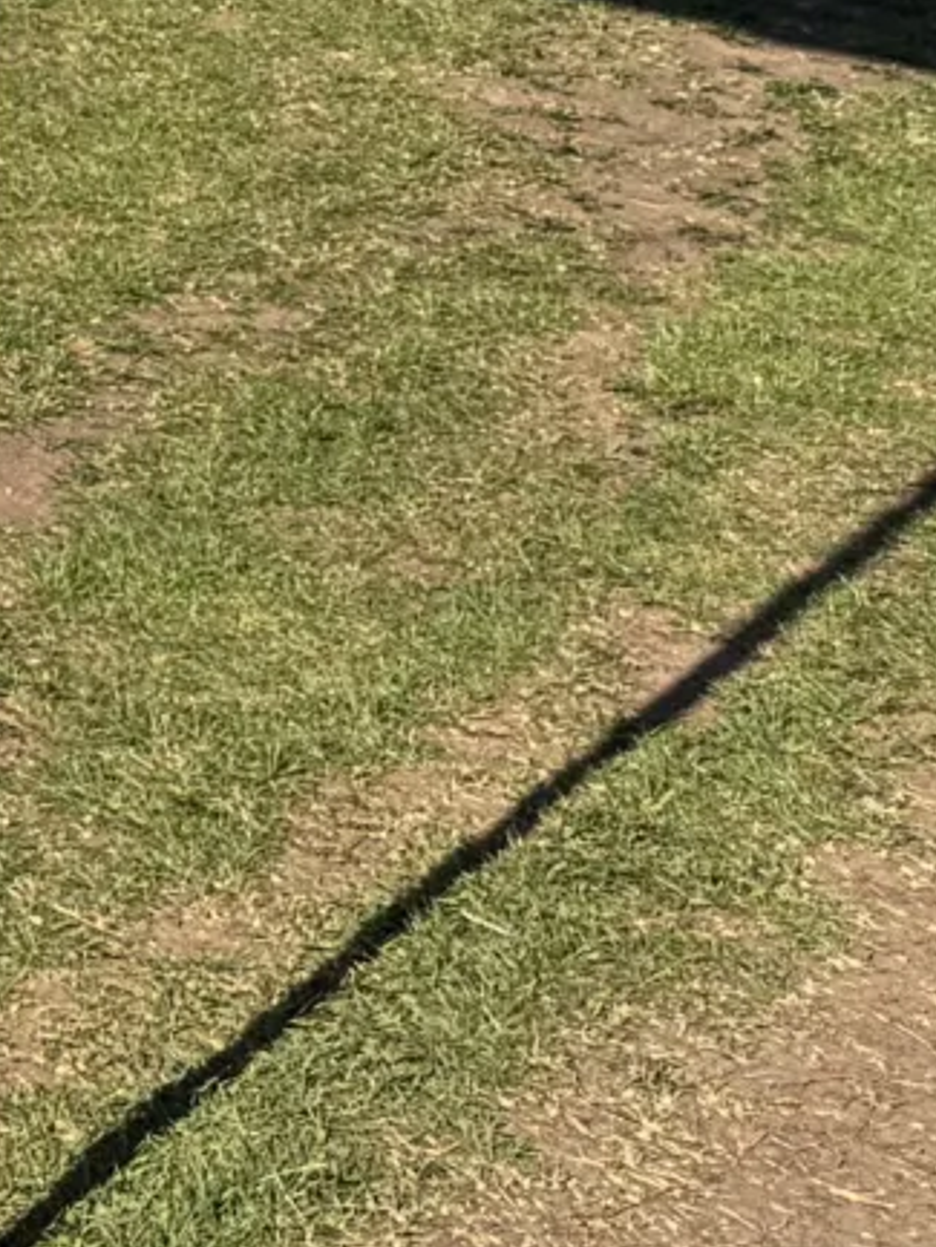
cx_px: -1944
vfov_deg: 12.6
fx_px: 5117
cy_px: -1017
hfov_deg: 8.6
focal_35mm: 142
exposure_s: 1/4049
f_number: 1.78
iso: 80
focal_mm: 6.76
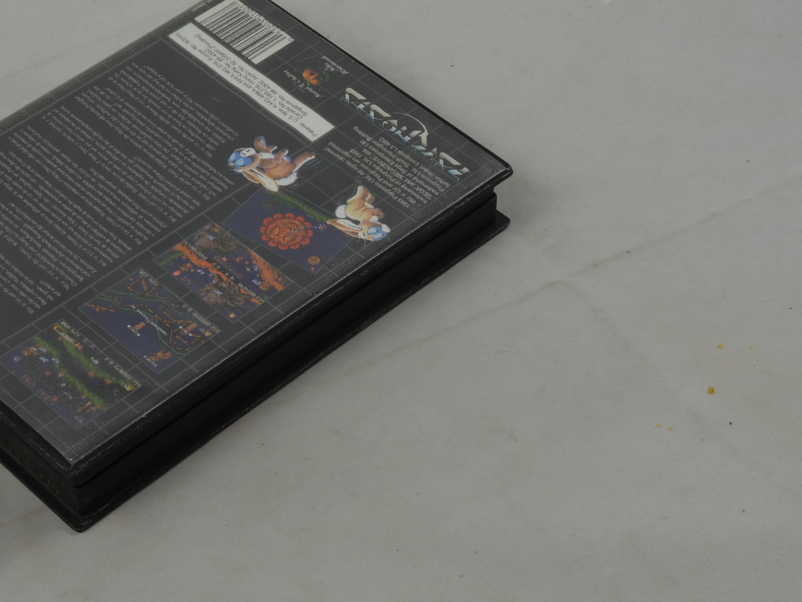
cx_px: 244
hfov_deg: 21.2
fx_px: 2131
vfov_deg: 16.0
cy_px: 204
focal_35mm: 92
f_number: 20
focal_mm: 40
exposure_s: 1/2.5
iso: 100
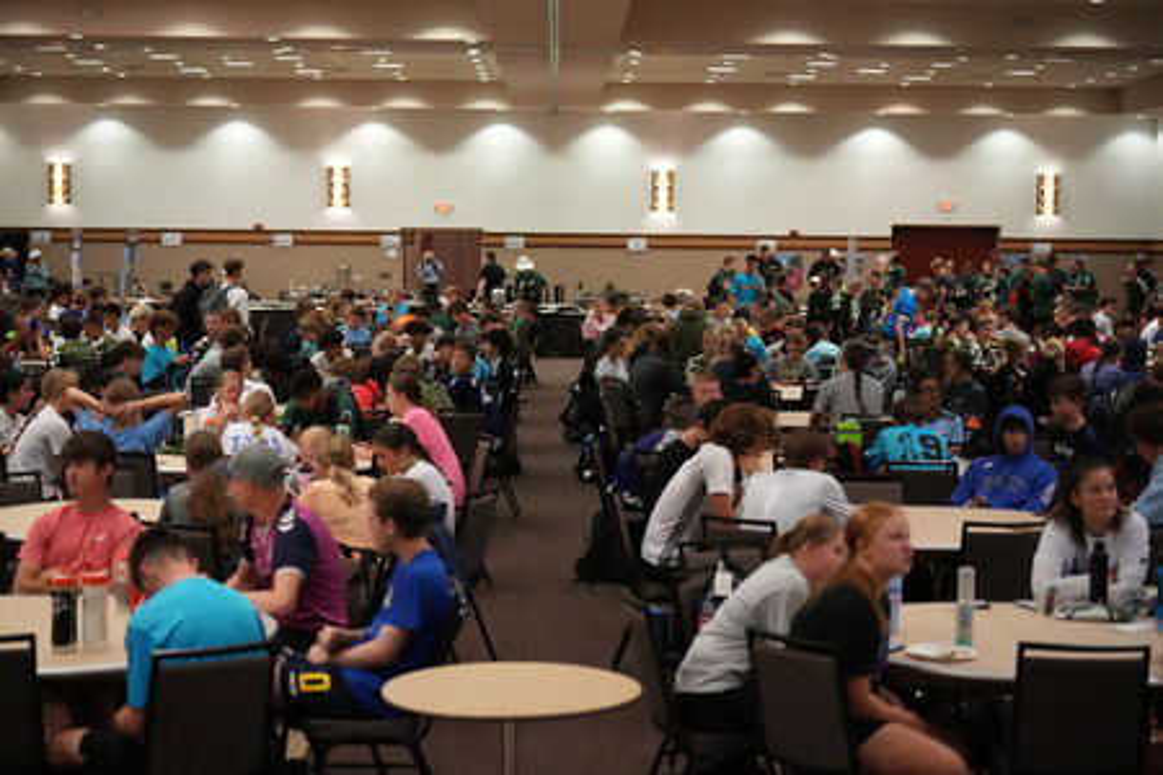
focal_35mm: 70
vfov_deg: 19.5
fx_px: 2261
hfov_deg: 28.8
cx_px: 582
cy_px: 388
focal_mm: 70
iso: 12800
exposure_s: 1/1000
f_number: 2.8
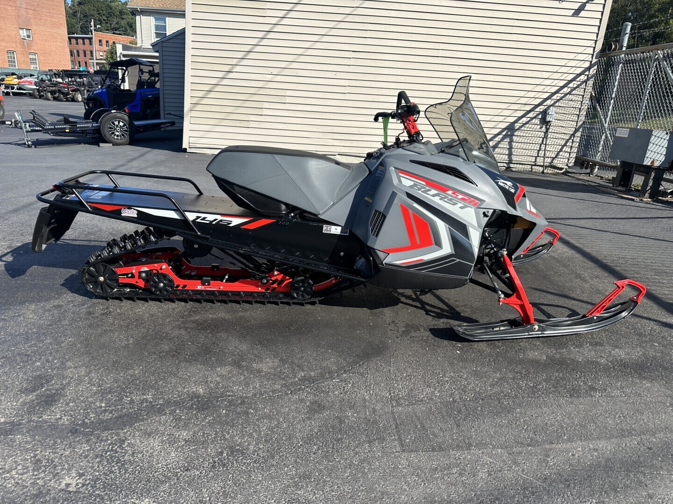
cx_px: 336
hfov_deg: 71.6
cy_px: 252
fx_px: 467
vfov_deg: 56.8
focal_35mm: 24
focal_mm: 6.86
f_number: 1.78
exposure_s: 1/2732
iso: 80
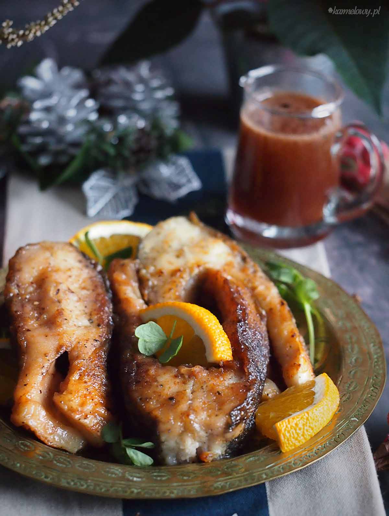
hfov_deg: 12.4
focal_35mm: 120
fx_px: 1791
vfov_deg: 16.4
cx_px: 194
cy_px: 258
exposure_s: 1/80
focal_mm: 60
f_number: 2.8
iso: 1600
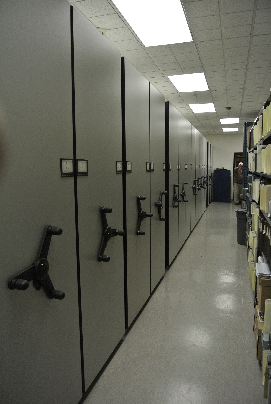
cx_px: 136
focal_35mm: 27
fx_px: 304
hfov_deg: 48.1
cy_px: 202
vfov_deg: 67.3
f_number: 3.5
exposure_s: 1/60
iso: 360
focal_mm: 10
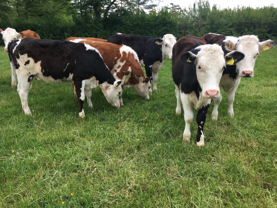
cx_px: 138
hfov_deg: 61.7
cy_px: 104
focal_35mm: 29
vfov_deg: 48.2
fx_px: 232
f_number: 2.2
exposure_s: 1/100
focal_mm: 4.15
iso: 40
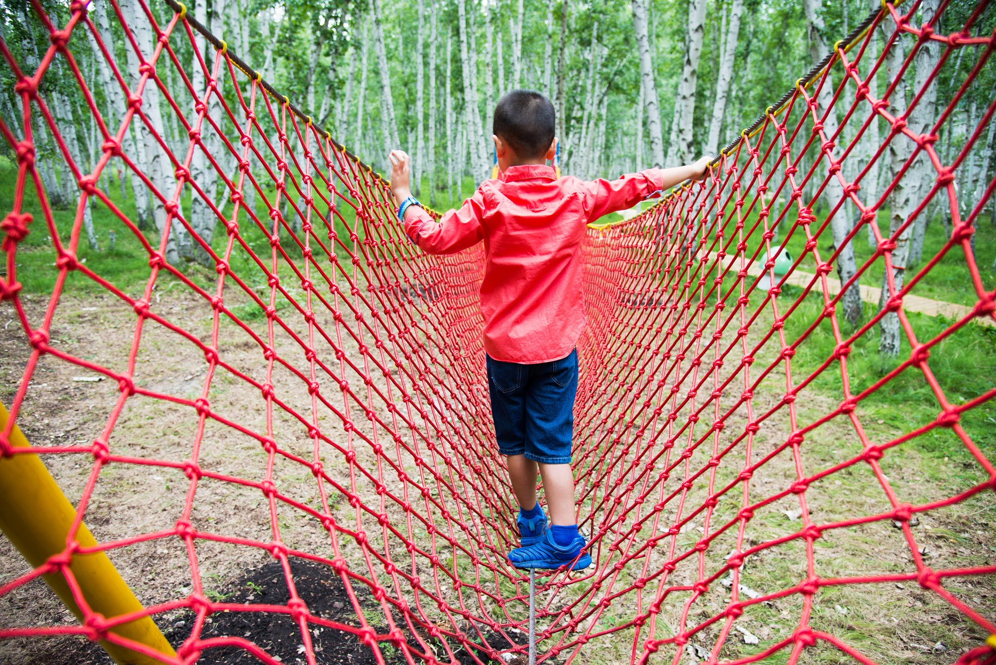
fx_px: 664
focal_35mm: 24
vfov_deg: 53.1
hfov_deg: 73.7
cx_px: 498
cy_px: 332
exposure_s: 1/250
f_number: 4
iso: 250
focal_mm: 24
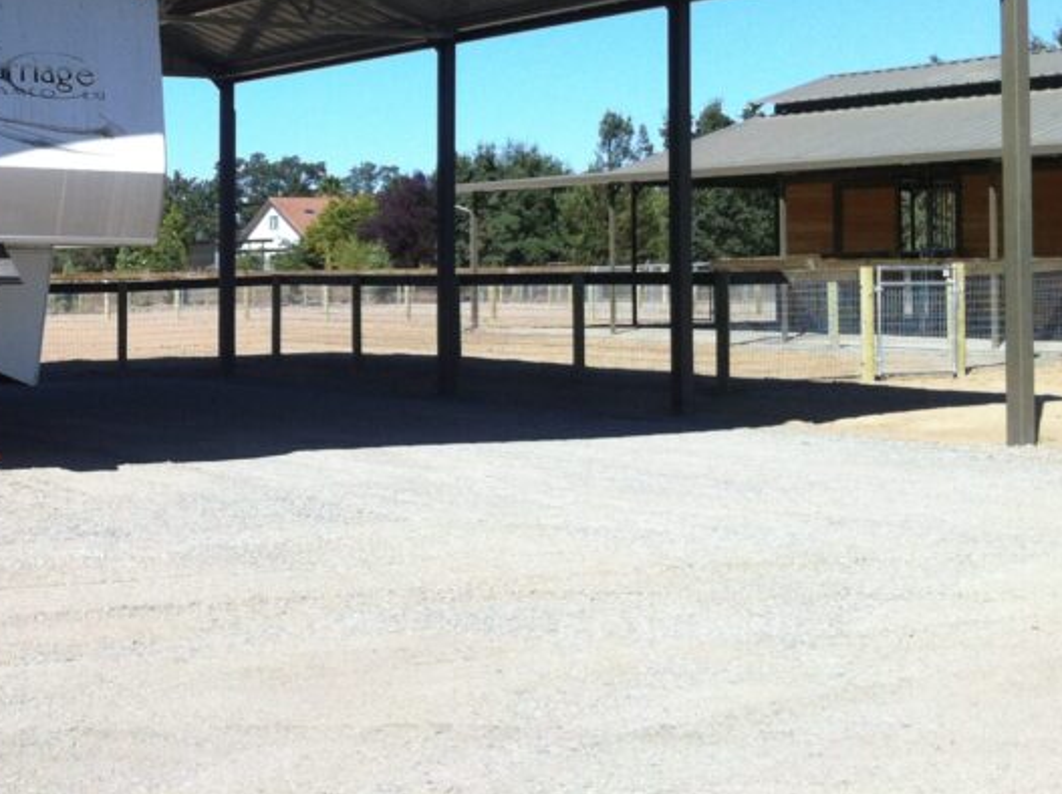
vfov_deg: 21.3
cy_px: 148
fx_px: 2084
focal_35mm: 68
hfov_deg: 27.7
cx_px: 131
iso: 80
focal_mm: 3.85
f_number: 2.8
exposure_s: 1/1371
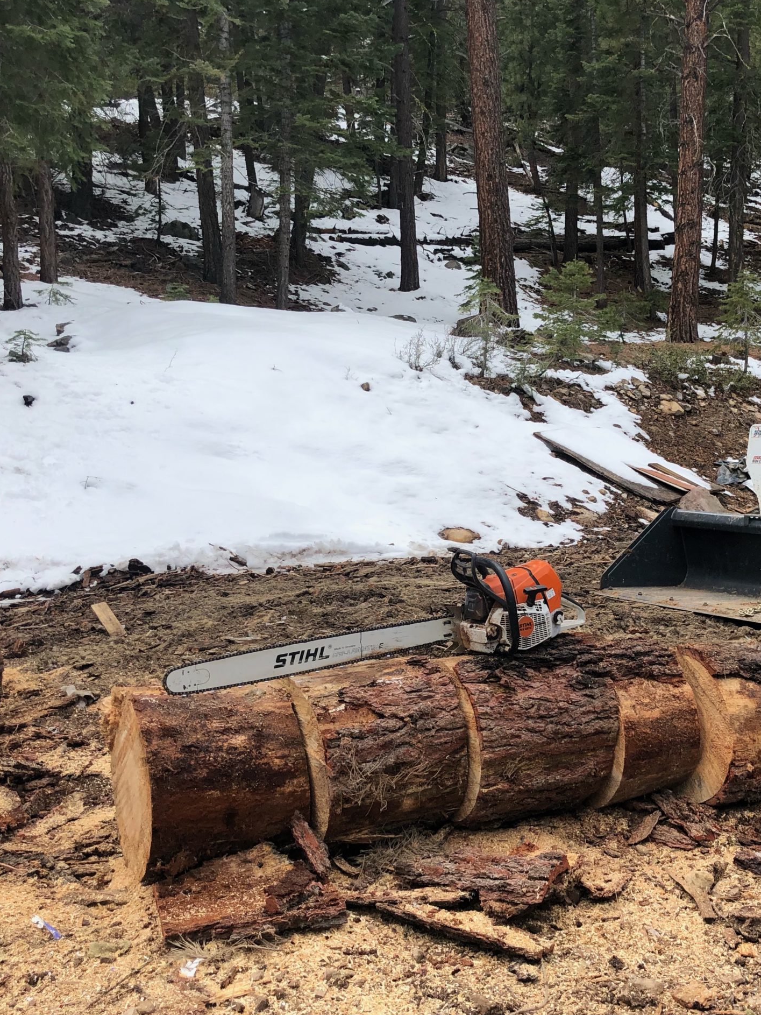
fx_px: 1114
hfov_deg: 37.1
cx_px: 540
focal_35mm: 38
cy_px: 502
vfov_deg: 49.0
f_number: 1.8
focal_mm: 4
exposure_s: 1/1279
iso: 20
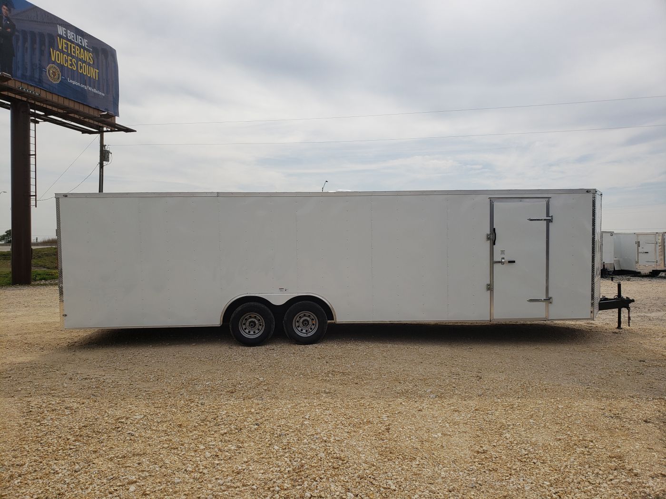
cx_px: 333
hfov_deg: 67.3
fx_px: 500
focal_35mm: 26
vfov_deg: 53.1
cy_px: 250
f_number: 2.4
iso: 50
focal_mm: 4.3
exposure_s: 1/2544
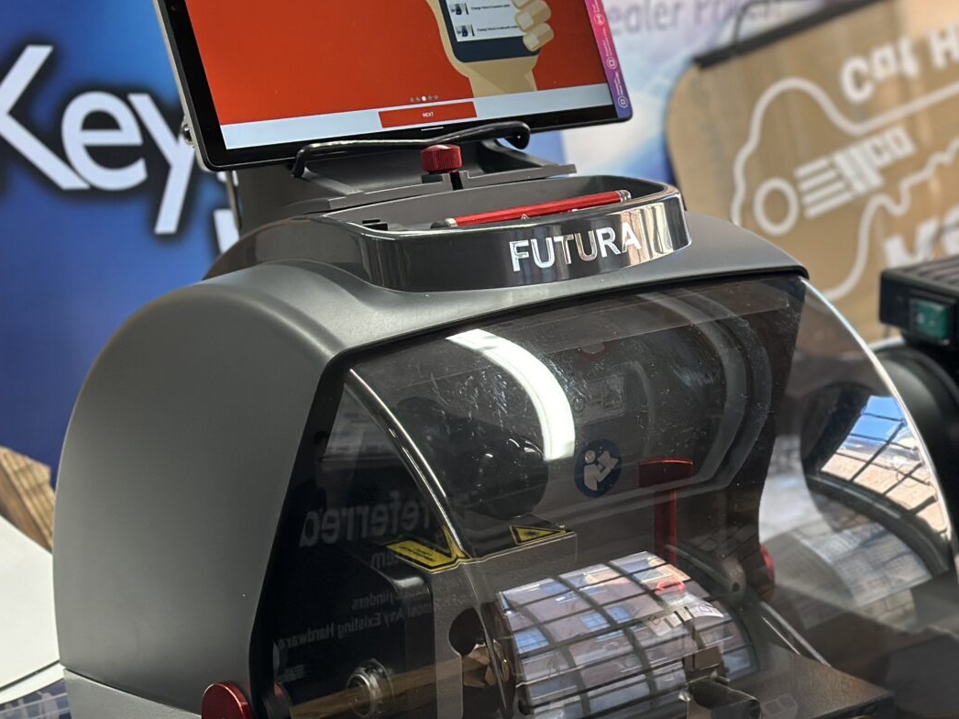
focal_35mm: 94
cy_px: 469
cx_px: 810
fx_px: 2604
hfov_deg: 20.6
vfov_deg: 15.7
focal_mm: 6.86
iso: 160
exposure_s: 1/60
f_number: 1.78
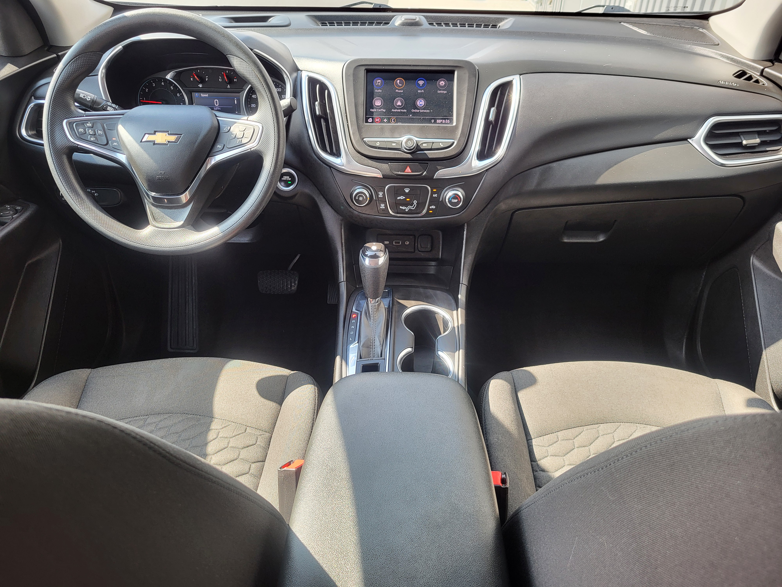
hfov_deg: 67.3
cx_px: 391
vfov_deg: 53.1
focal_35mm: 26
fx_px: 587
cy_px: 294
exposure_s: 1/120
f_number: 1.8
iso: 50
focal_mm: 5.4
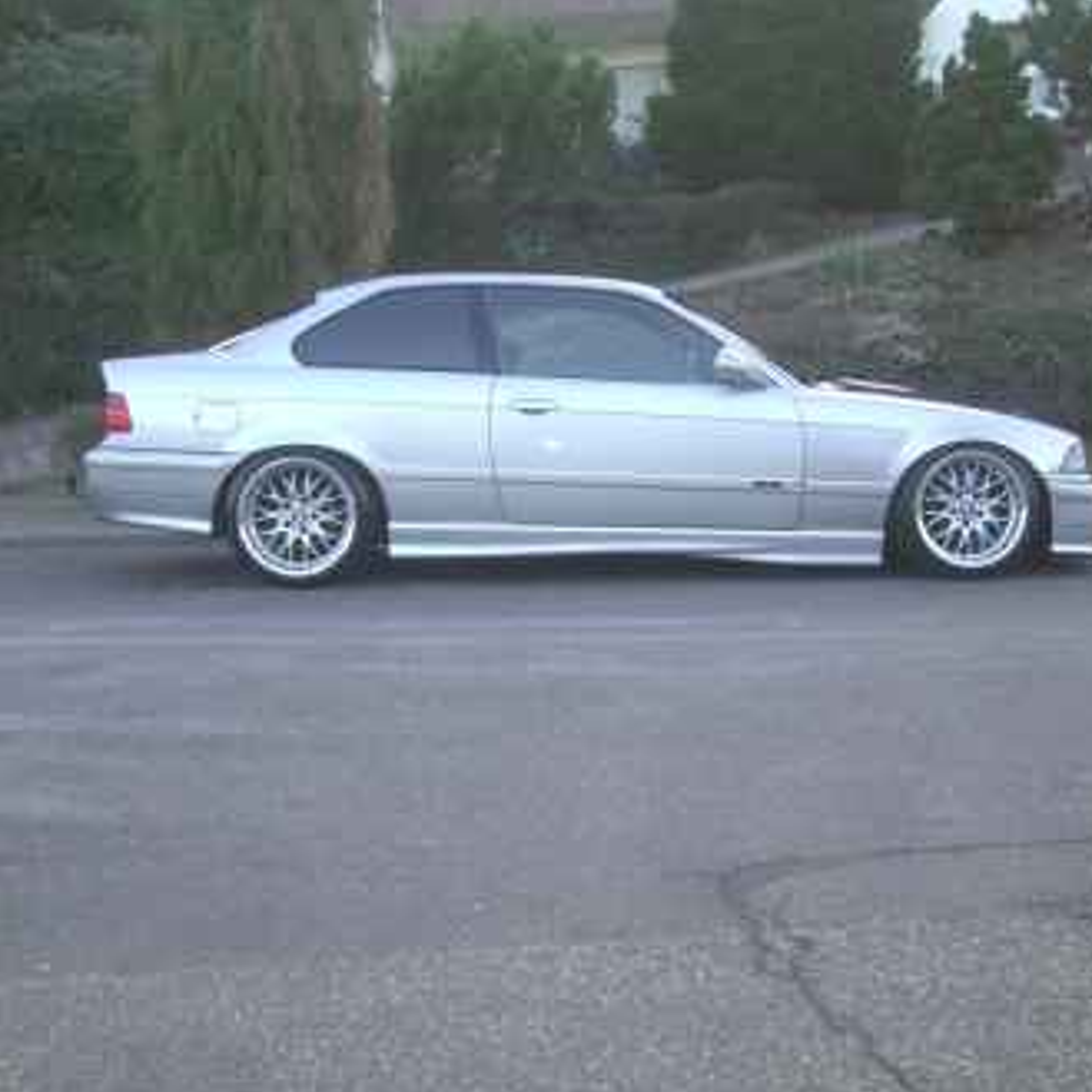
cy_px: 551
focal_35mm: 46
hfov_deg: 36.7
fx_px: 1642
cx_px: 611
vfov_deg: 36.8
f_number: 2.7
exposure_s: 1/200
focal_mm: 6.2
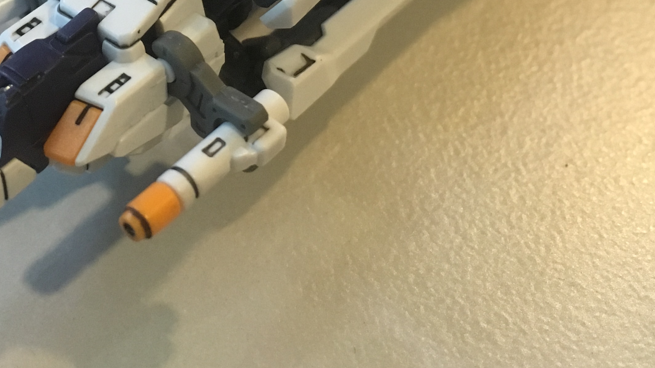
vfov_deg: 19.2
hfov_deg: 34.3
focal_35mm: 60
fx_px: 1042
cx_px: 177
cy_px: -44
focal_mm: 4.15
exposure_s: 1/25
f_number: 2.2
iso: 200
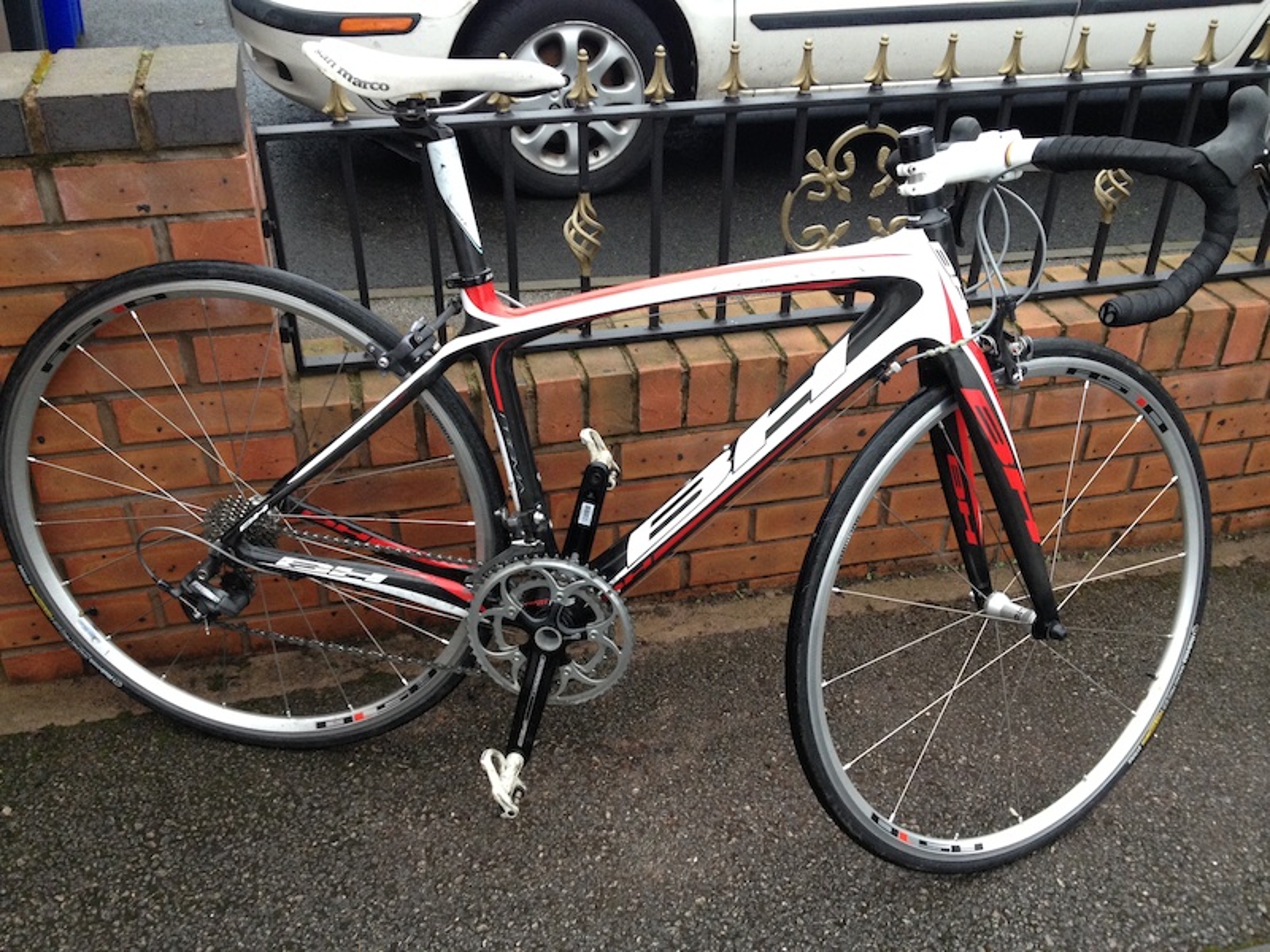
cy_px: 476
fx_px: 1284
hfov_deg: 52.6
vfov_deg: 40.7
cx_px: 635
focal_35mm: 35
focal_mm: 4.28
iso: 160
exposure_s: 1/20
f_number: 2.4
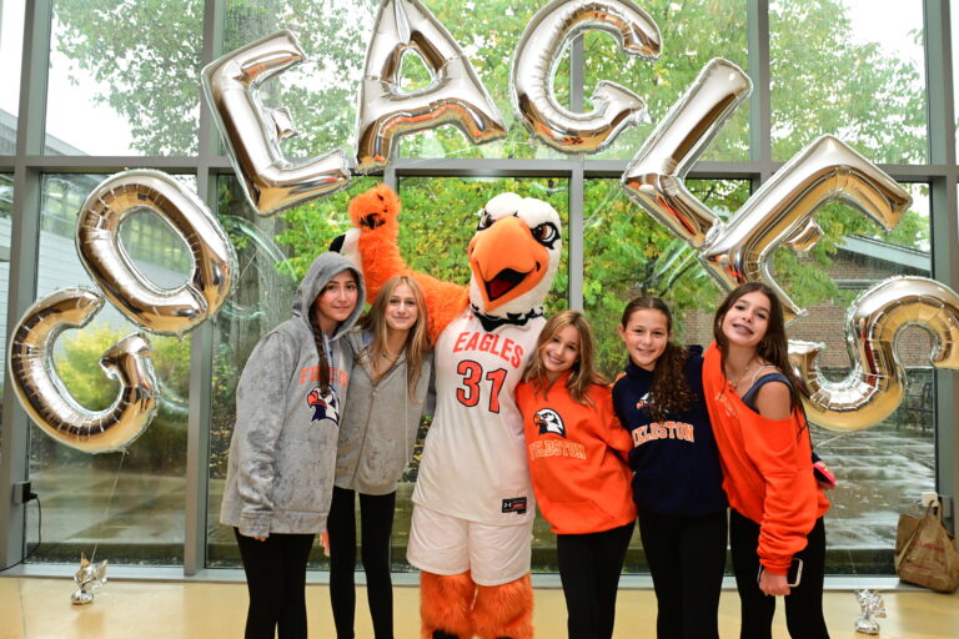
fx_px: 719
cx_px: 480
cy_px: 320
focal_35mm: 27
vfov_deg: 47.9
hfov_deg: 67.4
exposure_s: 1/200
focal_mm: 27
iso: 3200
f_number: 5
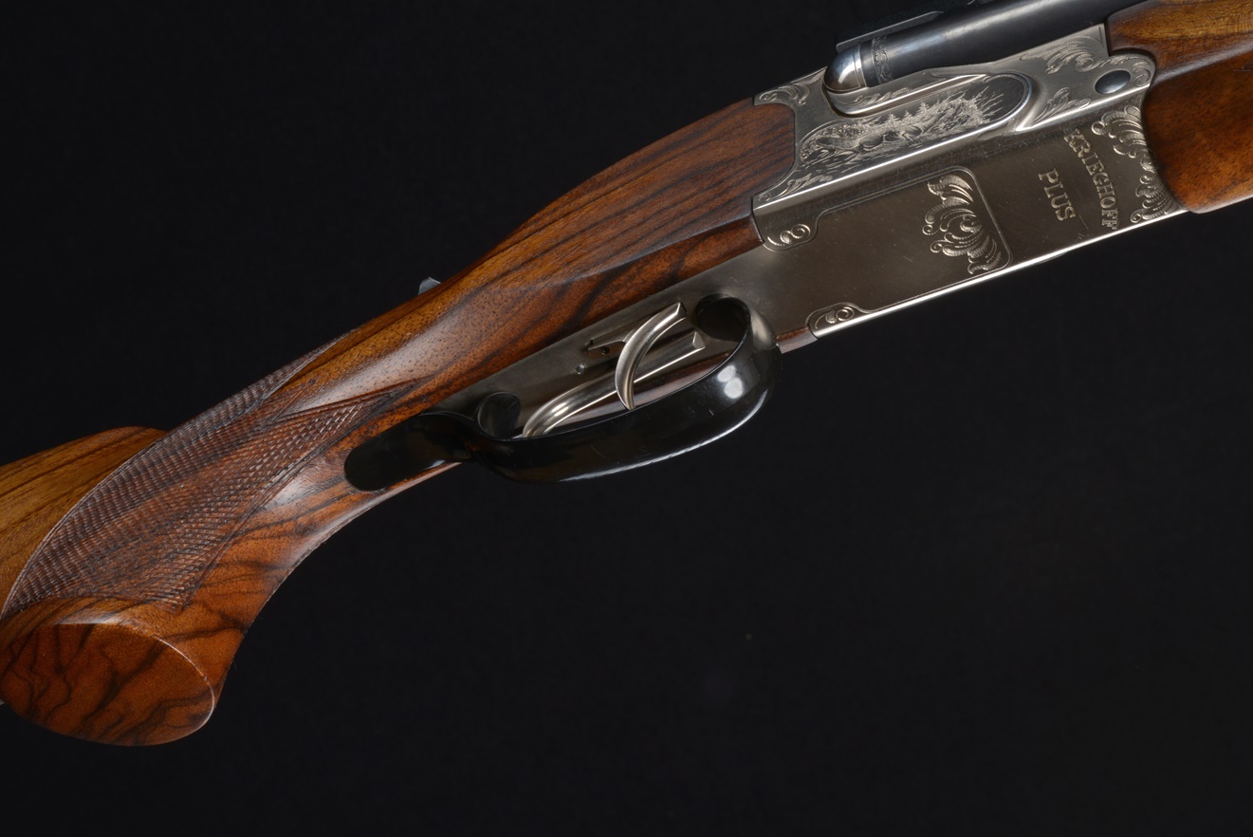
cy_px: 234
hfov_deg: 21.7
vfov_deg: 14.7
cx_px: 910
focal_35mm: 93
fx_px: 3238
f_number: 22
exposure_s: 1/60
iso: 100
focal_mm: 60
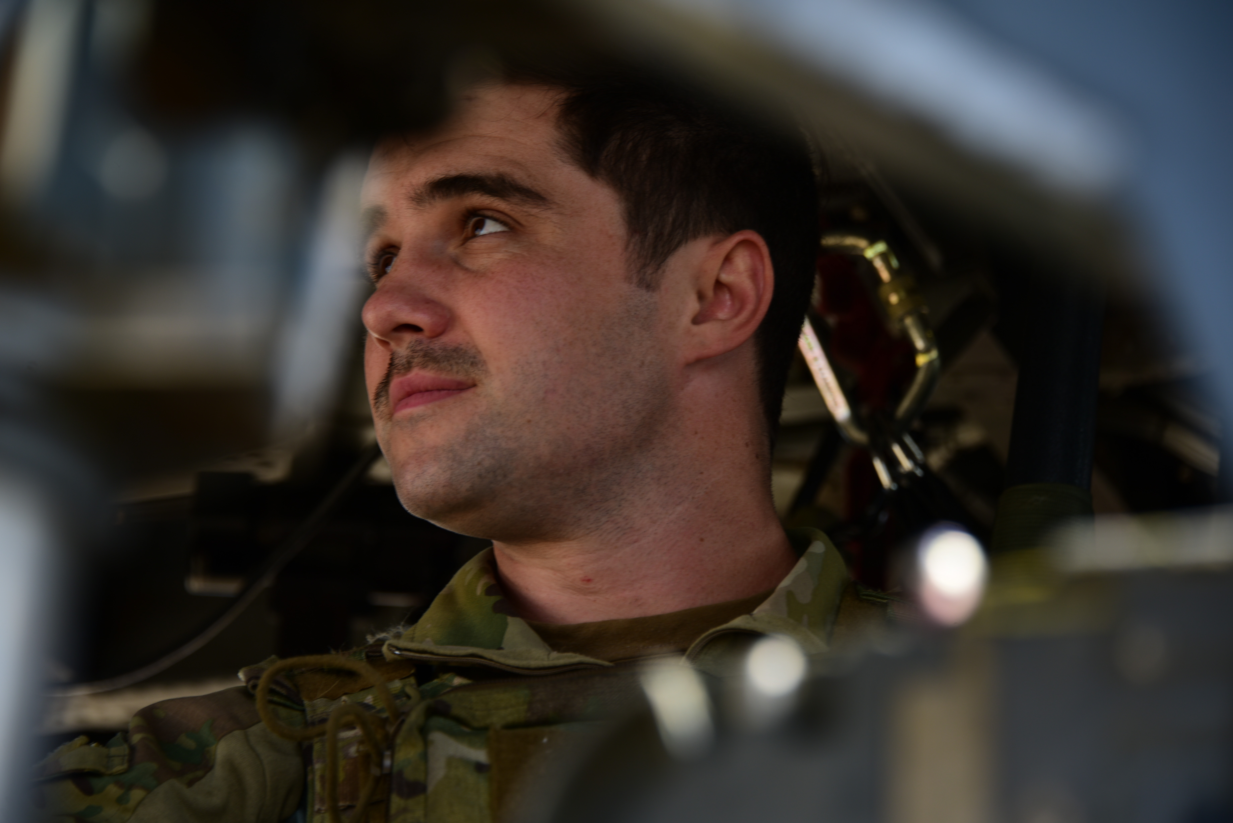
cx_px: 616
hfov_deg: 12.8
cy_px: 412
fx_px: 5481
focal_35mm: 160
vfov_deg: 8.6
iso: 80
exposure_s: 1/80
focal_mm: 160
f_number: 5.6
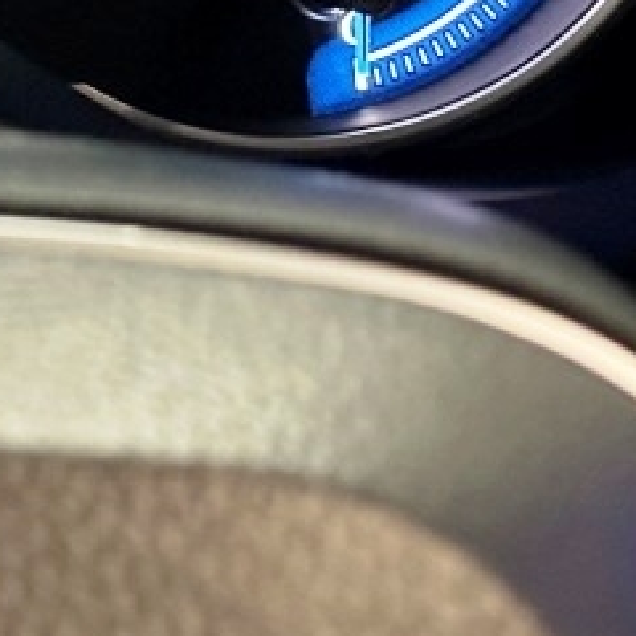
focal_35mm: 181
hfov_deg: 9.3
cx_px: -416
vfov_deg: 9.4
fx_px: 3762
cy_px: -363
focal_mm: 6.86
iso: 640
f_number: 1.78
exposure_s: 1/28
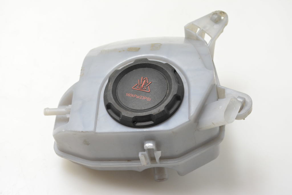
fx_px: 486
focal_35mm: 60
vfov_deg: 22.6
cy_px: 98
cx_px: 146
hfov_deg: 33.4
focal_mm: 40
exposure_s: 1/160
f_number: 6.3
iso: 2000
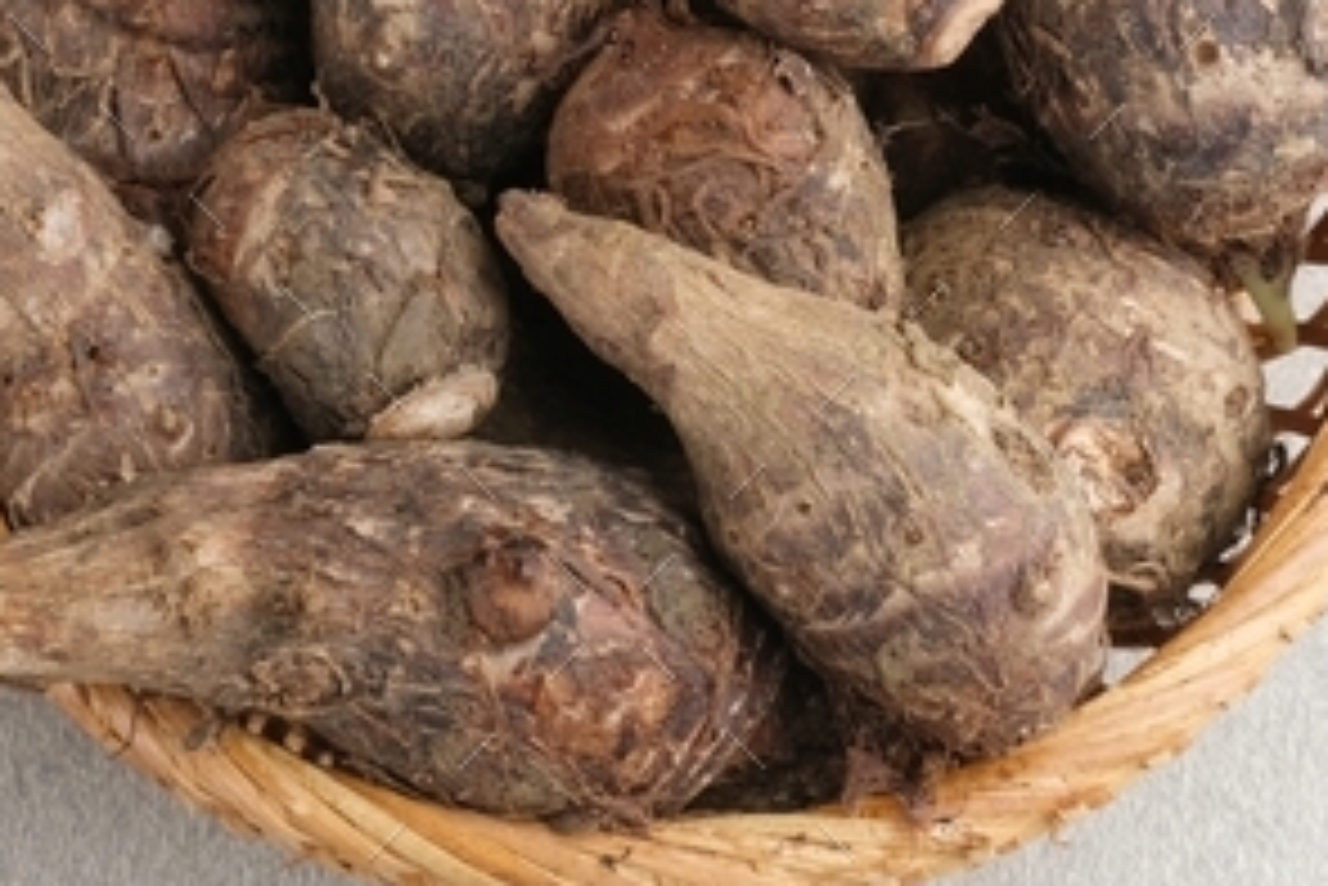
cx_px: 590
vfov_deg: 12.9
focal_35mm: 106
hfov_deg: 19.3
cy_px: 151
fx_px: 3912
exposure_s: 1/80
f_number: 16
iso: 500
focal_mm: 35
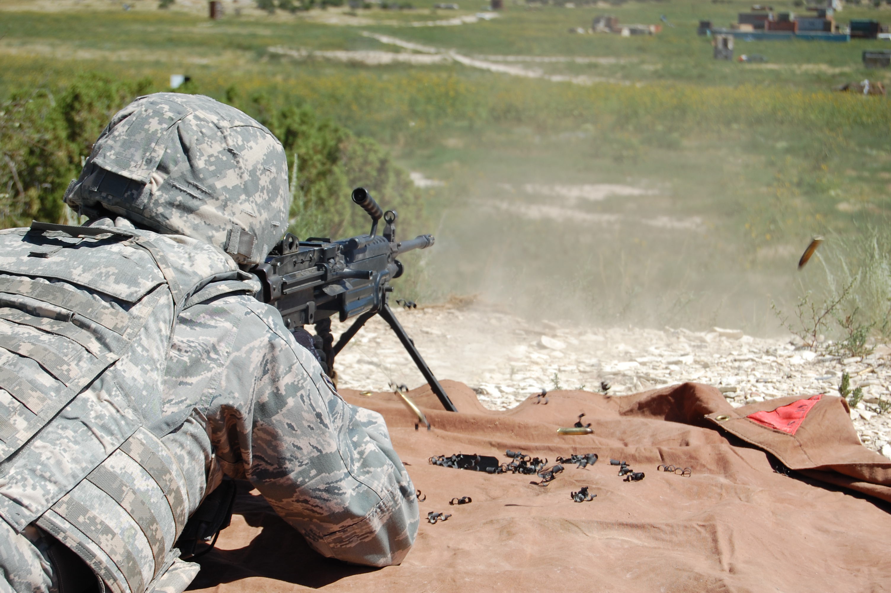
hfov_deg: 24.6
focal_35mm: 82
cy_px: 296
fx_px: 2040
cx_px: 446
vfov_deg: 16.5
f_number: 10
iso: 200
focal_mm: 55
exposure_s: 1/400
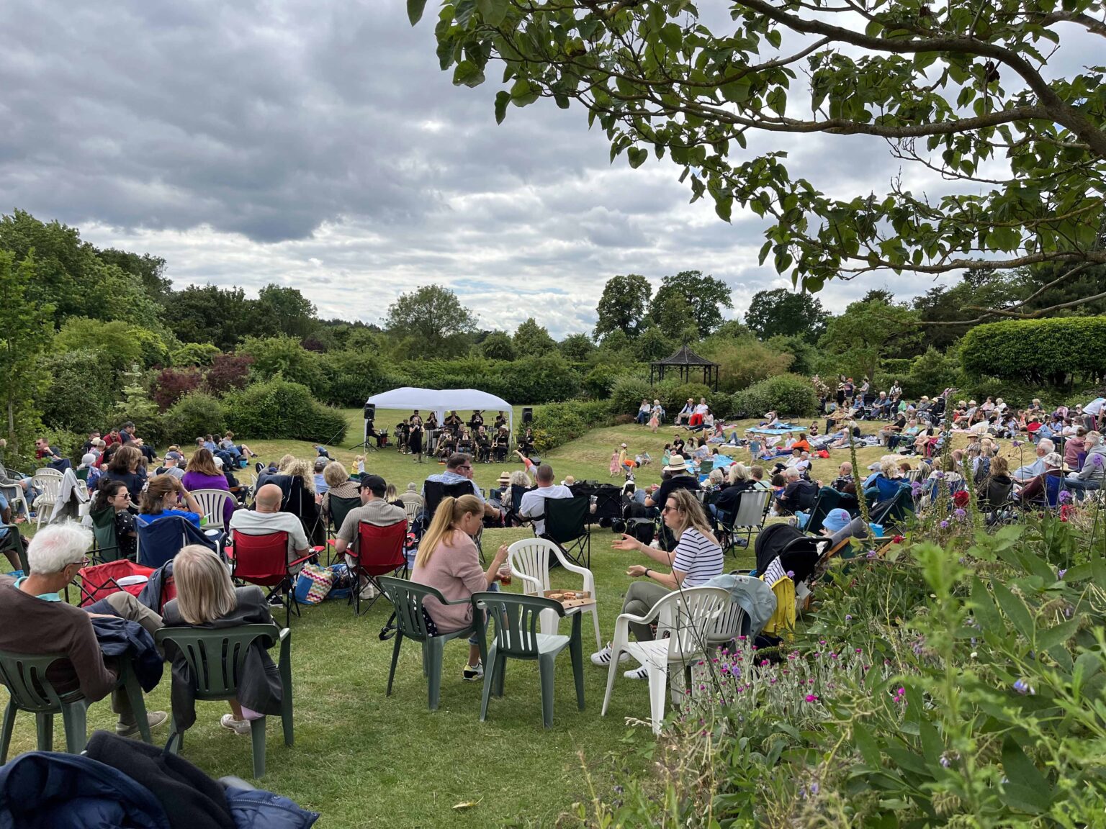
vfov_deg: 53.1
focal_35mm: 26
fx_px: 831
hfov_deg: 67.3
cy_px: 414
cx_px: 553
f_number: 1.6
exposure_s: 1/2899
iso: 50
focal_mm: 5.1
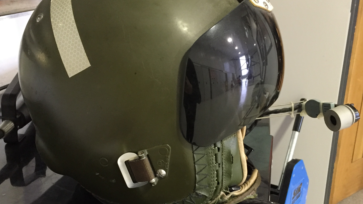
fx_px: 414
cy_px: 125
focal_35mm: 43
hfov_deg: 47.4
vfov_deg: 27.6
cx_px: 178
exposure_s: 1/17
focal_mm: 4.15
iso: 320
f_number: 2.2
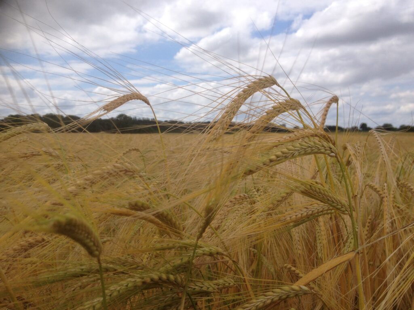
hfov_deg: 52.6
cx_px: 207
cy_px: 155
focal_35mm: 35
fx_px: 419
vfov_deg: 40.7
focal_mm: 4.28
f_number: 2.4
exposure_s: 1/2208
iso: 50
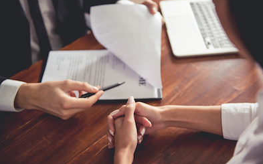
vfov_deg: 23.9
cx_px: 133
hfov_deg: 37.6
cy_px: 79
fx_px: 387
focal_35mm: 54
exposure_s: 1/125
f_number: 2.8
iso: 1000
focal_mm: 52
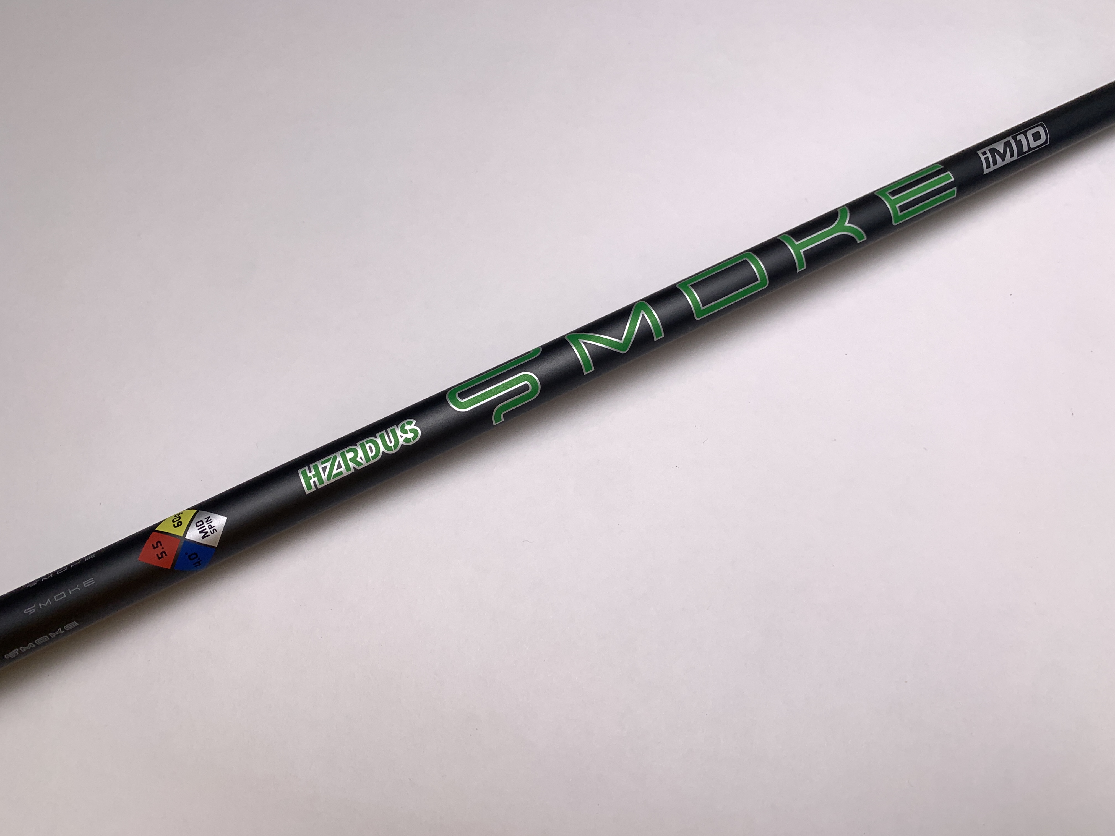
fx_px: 837
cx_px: 558
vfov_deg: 53.1
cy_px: 418
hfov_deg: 67.3
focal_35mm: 26
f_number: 1.8
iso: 25
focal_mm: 4.25
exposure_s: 1/991
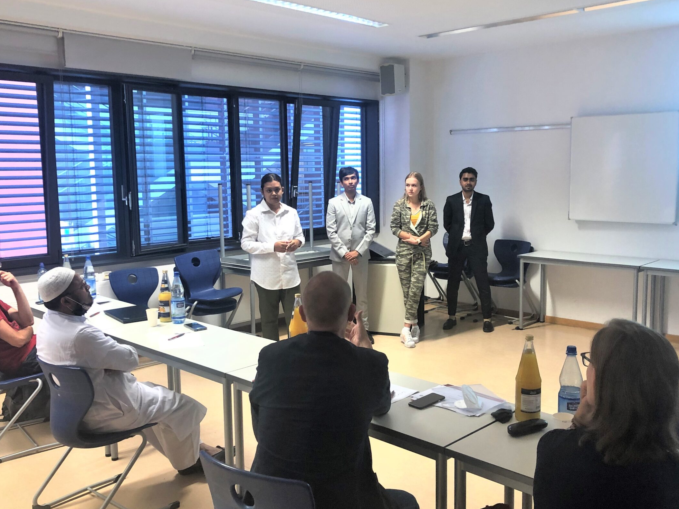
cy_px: 257
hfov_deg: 53.9
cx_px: 353
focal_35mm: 34
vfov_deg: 41.8
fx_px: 667
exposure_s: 1/25
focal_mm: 4
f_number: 1.8
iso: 40
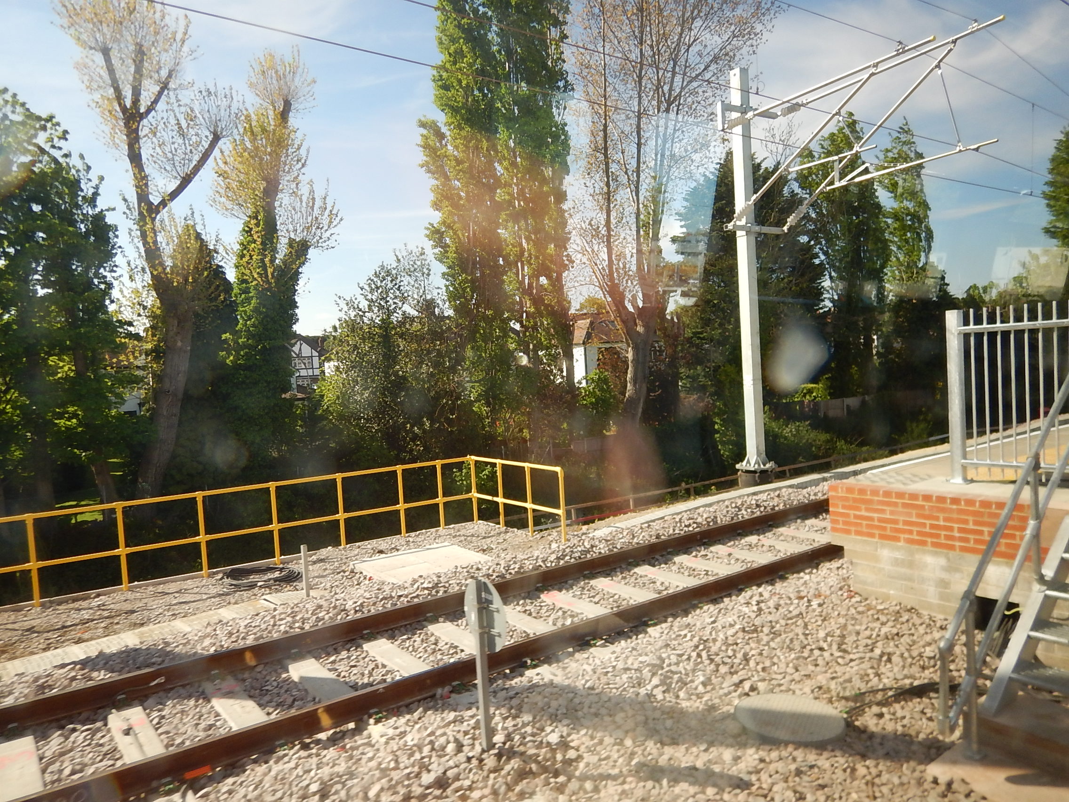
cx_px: 534
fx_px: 741
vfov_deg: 56.8
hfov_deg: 71.6
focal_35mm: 24
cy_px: 401
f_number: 2.8
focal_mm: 4.3
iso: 125
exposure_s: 1/500
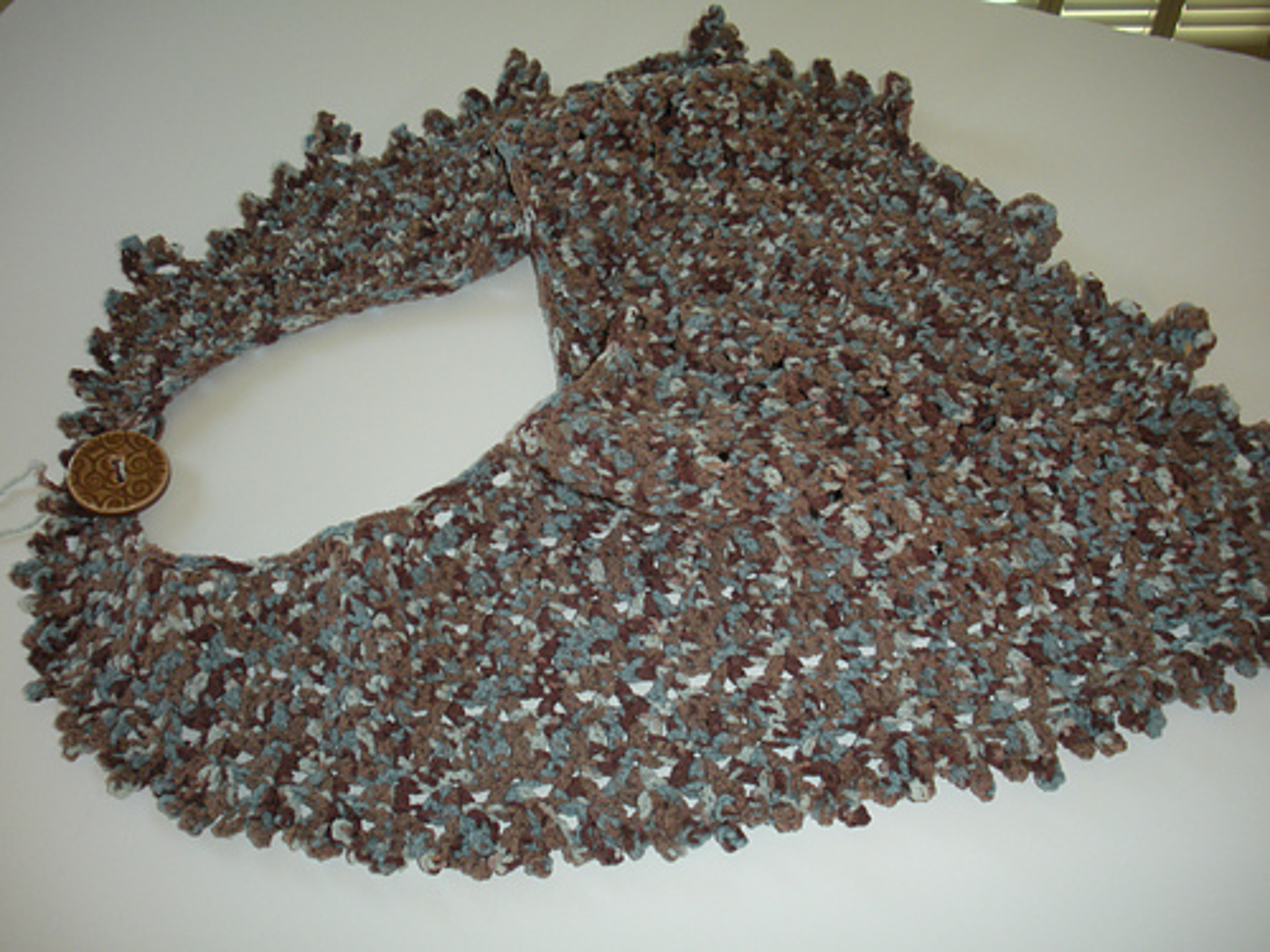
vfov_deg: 40.7
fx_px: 1284
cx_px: 635
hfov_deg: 52.6
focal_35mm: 35
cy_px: 476
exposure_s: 1/30
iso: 200
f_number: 3.5
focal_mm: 6.3
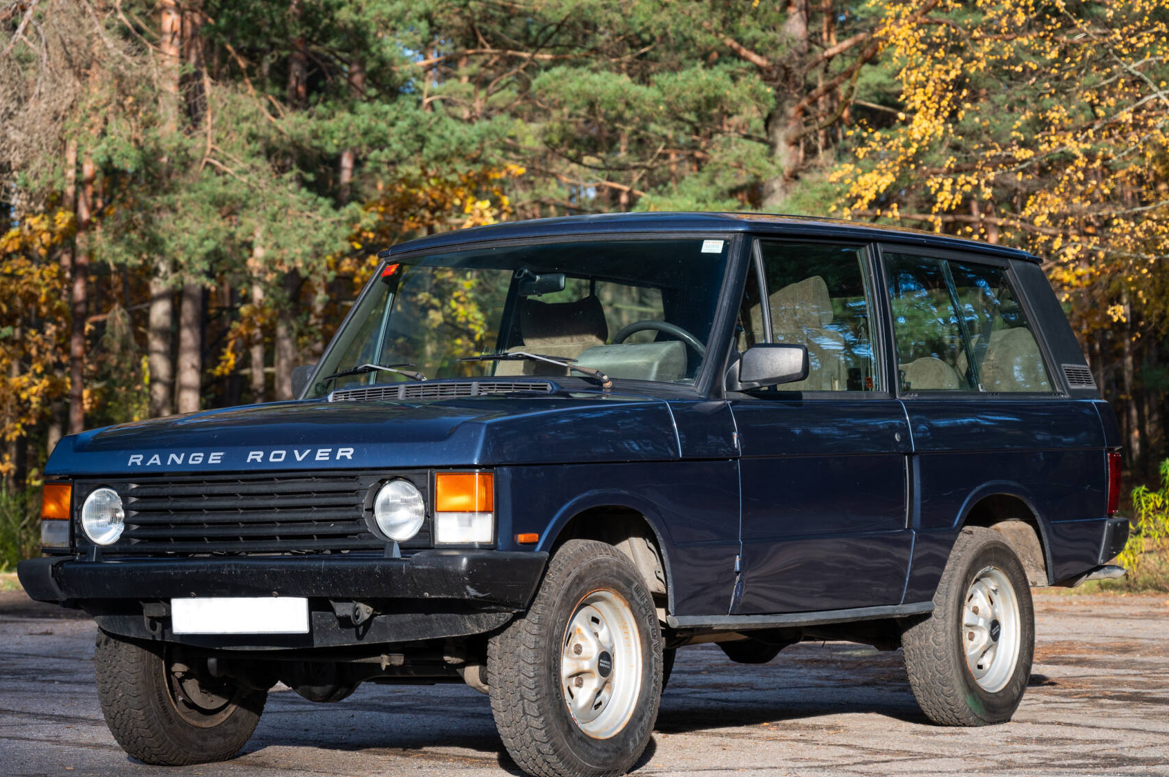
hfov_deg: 19.2
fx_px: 3440
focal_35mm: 106
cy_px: 310
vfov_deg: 12.9
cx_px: 401
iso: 200
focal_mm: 70
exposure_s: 1/250
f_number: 4.5
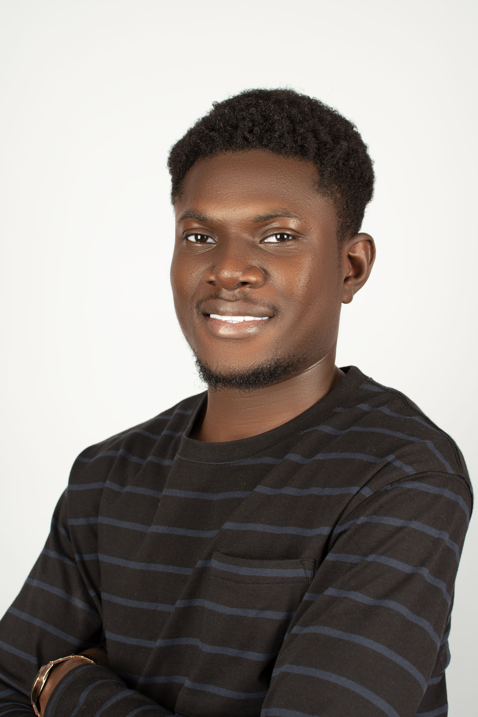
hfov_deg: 26.0
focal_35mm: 52
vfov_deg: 38.2
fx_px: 1036
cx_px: 239
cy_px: 358
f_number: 3.5
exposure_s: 1/100
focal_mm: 35
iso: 100
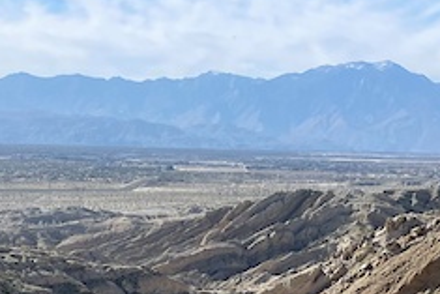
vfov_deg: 13.4
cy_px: 522
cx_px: 86
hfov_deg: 21.8
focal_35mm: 92
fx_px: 1125
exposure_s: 1/3731
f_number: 1.6
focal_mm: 4.2
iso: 32
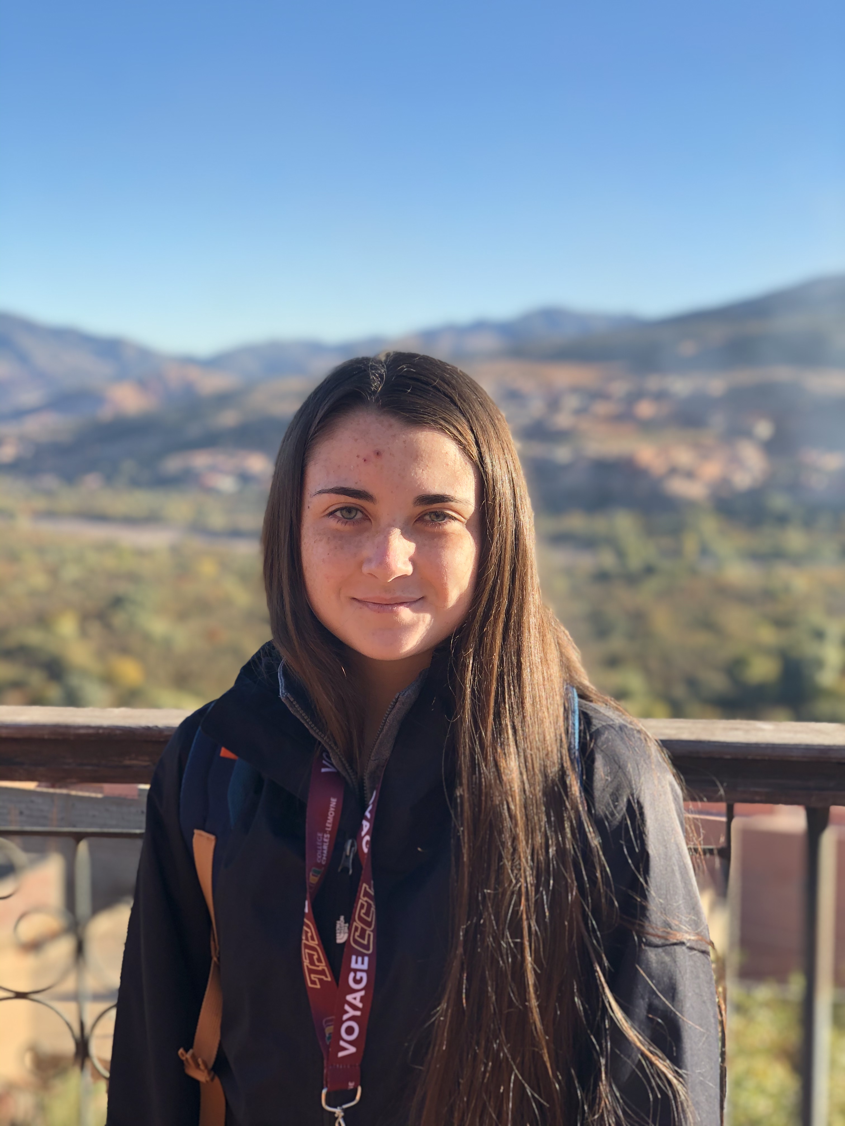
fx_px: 1692
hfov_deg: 28.0
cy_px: 563
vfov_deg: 36.8
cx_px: 422
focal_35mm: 52
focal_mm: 6
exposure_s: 1/345
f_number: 2.4
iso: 16
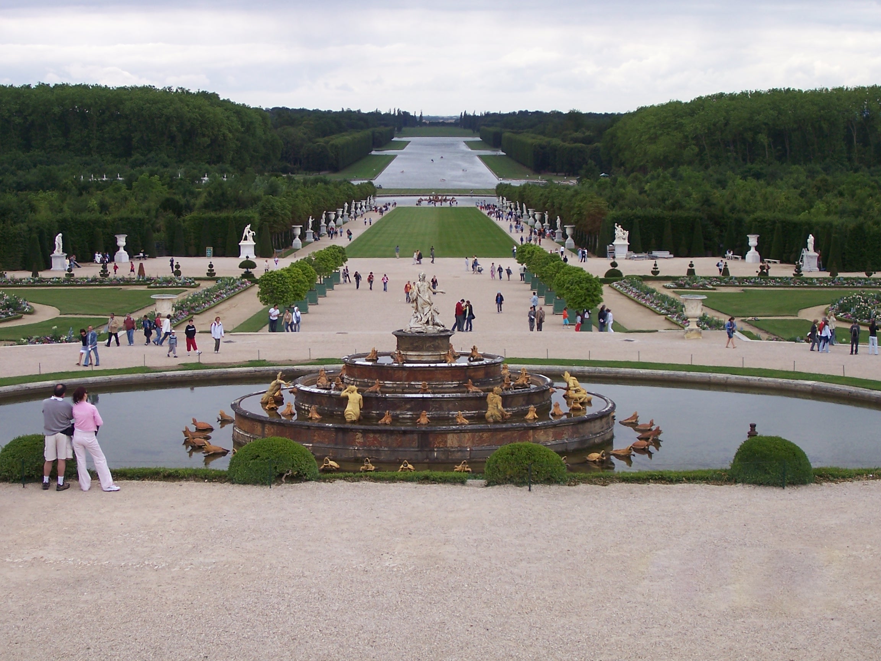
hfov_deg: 29.4
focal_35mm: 66
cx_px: 440
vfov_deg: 22.3
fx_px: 1680
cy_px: 330
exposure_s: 1/350
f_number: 4
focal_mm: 10.8
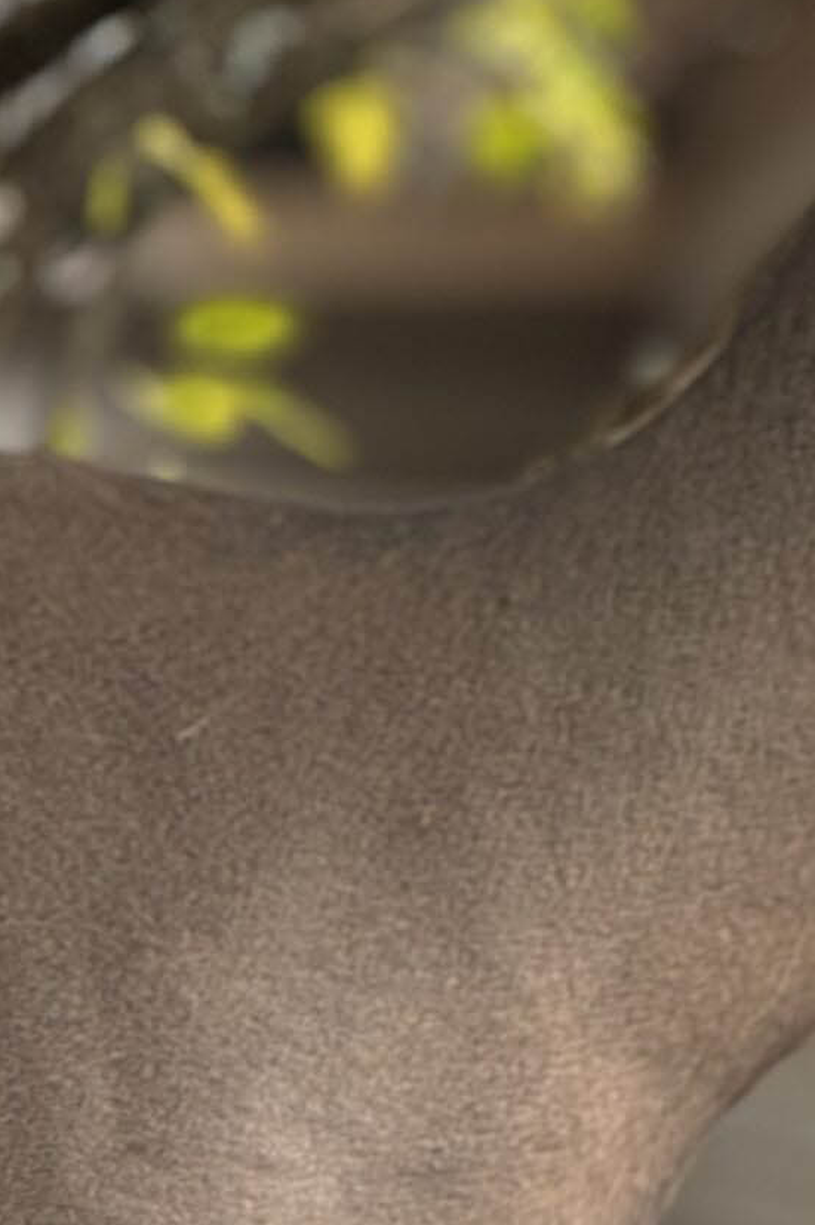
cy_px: -67
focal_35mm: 387
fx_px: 13152
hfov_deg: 3.5
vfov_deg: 5.3
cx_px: 1064
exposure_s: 1/132
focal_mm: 15.66
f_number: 2.8
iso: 50
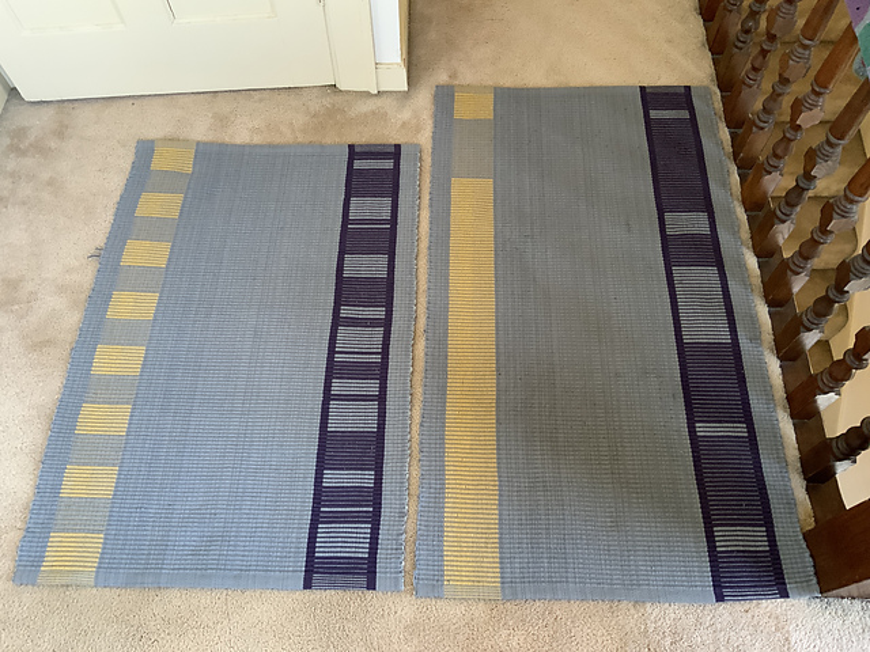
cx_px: 435
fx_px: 729
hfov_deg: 61.7
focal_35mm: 29
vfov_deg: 48.2
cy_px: 326
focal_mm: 3
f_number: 1.8
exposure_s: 1/40
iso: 200
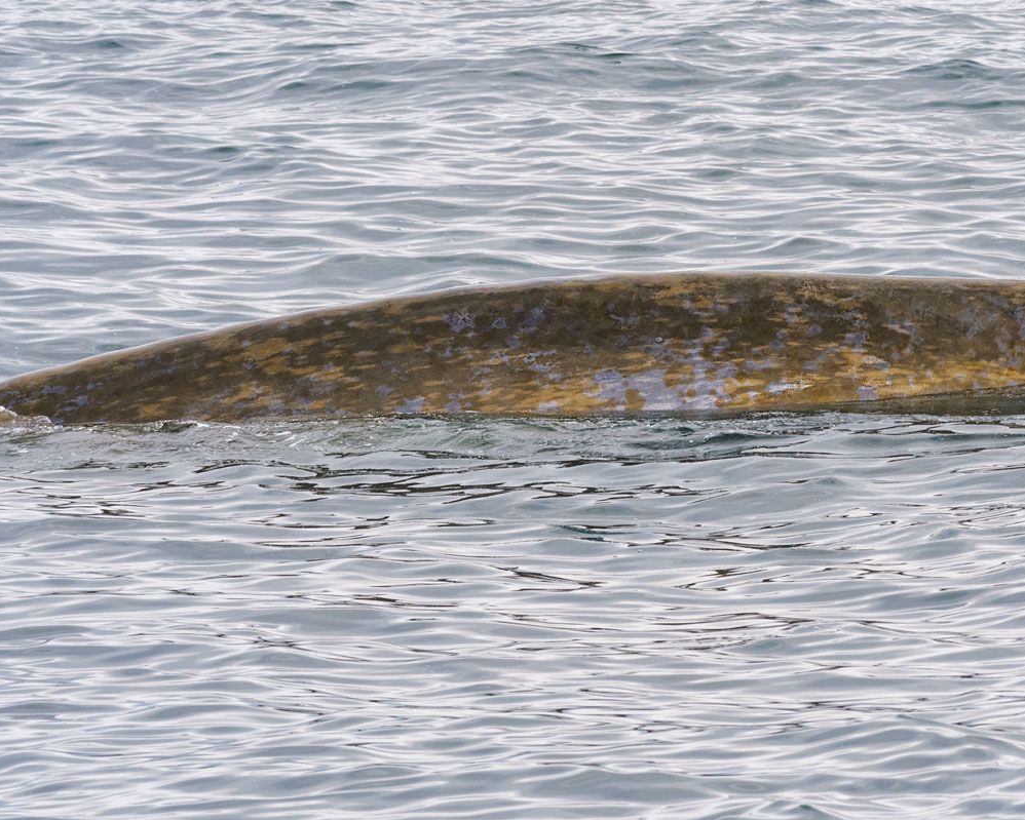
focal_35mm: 632
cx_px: 671
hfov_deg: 3.1
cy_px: 367
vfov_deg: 2.5
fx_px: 19178
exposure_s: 1/800
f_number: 10
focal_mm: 420
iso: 1600
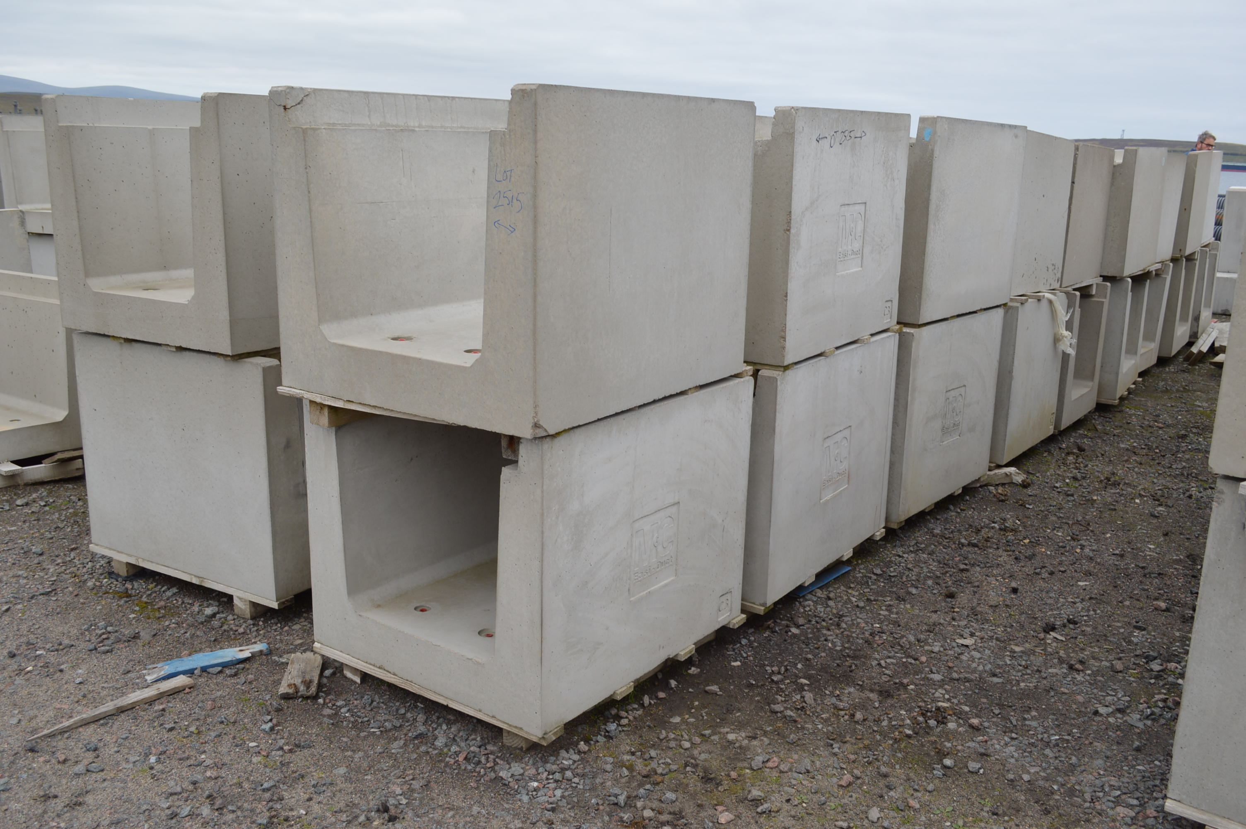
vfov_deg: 39.9
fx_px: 1141
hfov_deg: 57.3
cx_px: 623
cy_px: 414
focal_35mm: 33
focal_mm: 22
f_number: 6.3
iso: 100
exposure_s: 1/160
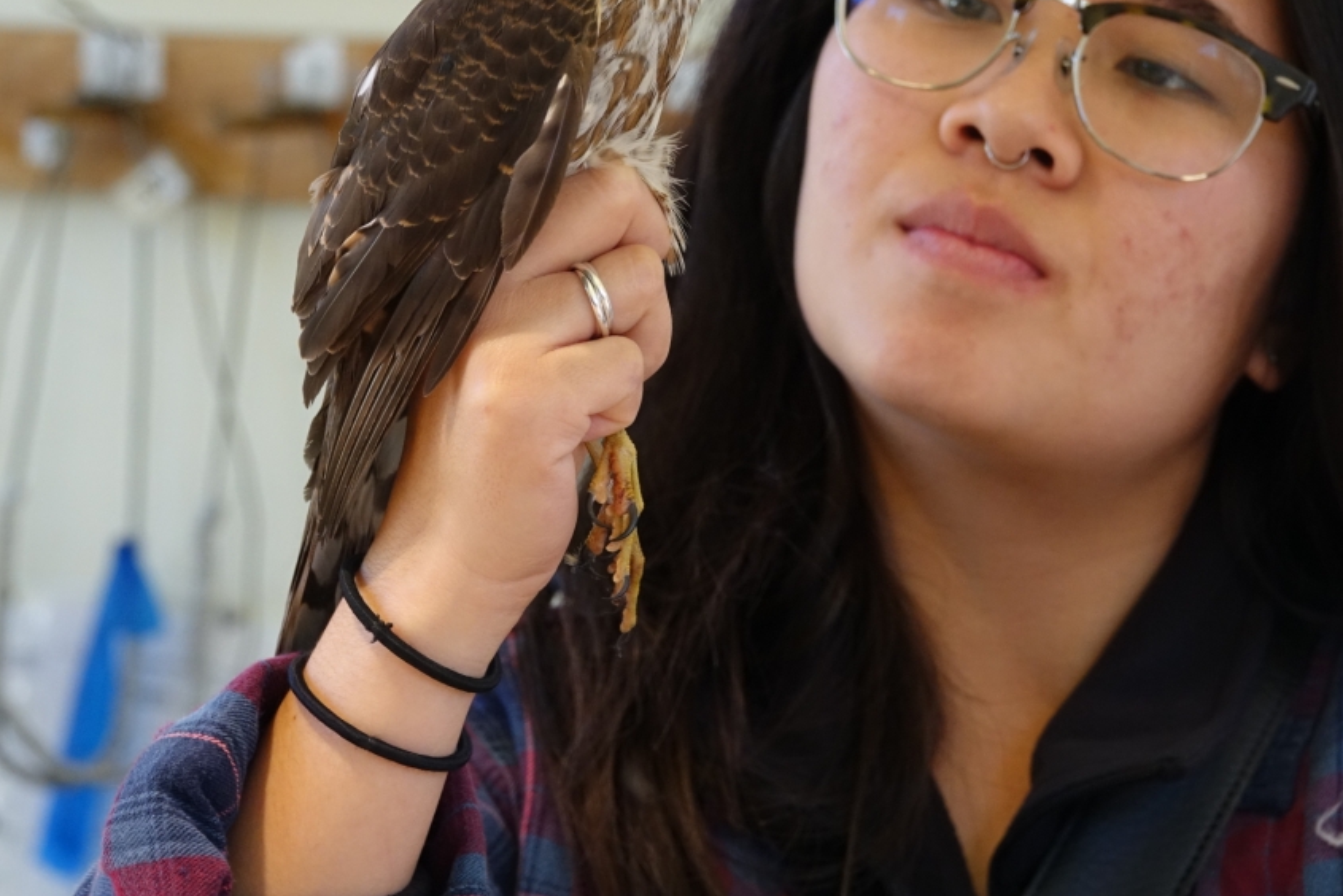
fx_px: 7687
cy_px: 365
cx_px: 559
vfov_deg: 6.7
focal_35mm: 206
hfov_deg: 10.0
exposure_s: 1/160
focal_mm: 62.39
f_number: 4
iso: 800
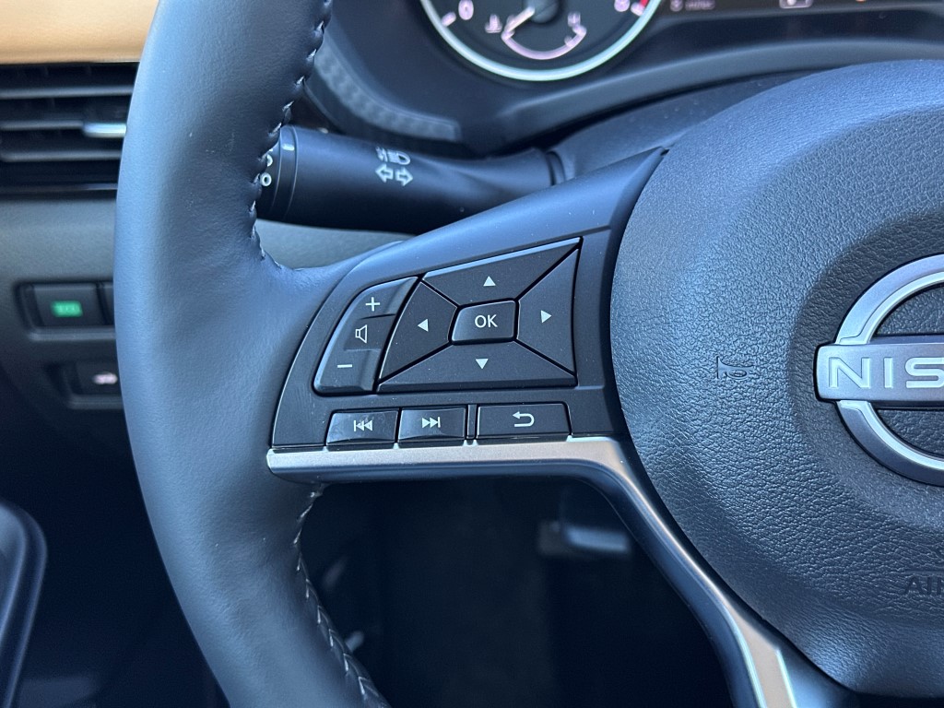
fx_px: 1309
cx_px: 472
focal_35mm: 48
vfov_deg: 30.3
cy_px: 354
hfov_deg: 39.7
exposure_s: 1/60
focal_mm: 6.86
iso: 100
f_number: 1.78
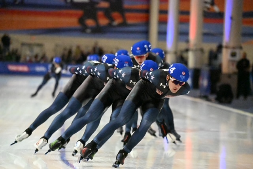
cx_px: 126
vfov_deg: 4.4
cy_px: 84
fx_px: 2181
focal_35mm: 310
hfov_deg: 6.6
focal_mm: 310
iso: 64000
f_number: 5.6
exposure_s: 1/8000
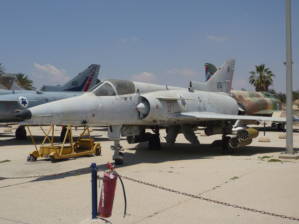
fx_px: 432
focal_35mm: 50
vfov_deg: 29.1
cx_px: 150
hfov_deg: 38.2
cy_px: 112
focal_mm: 8.3
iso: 100
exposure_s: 1/400
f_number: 10
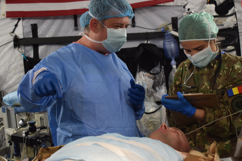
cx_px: 133
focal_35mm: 63
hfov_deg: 31.9
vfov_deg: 21.6
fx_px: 423
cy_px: 75
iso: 1250
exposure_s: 1/60
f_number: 4.8
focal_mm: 36
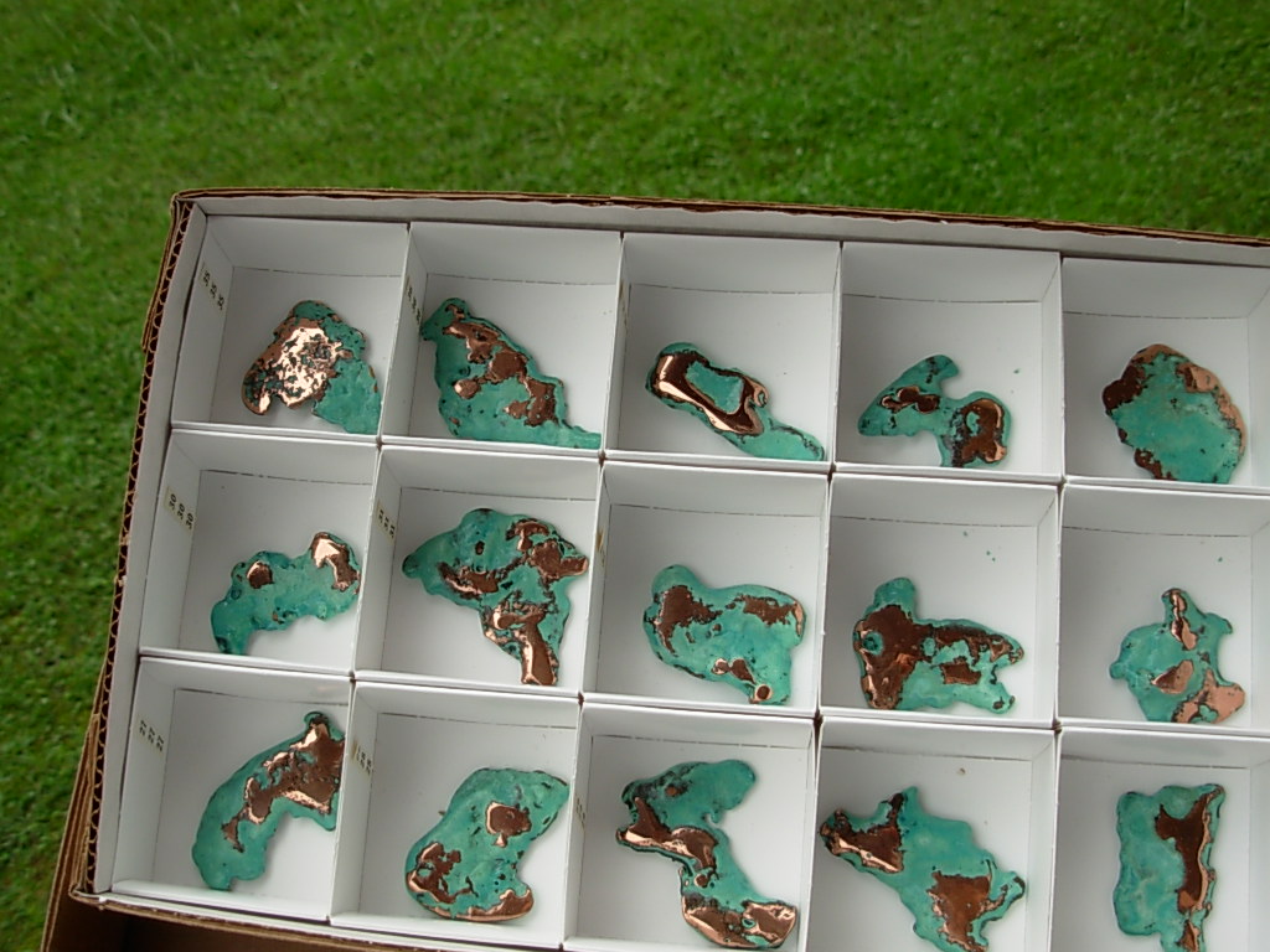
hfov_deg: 49.0
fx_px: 1394
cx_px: 635
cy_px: 476
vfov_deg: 37.7
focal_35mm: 38
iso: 50
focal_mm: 6.3
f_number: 2.9
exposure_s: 1/431
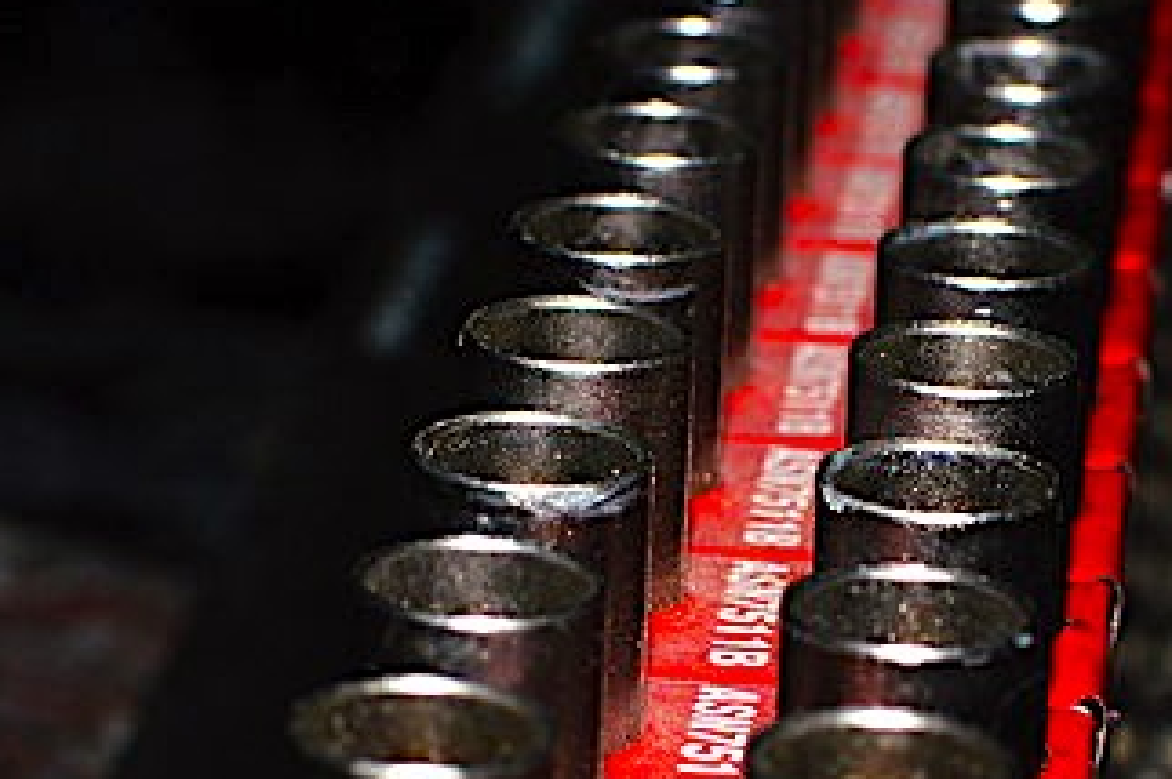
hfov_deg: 10.5
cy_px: 586
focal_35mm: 196
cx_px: 633
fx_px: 6370
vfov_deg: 7.0
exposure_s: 1/60
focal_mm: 35
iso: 100
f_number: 8
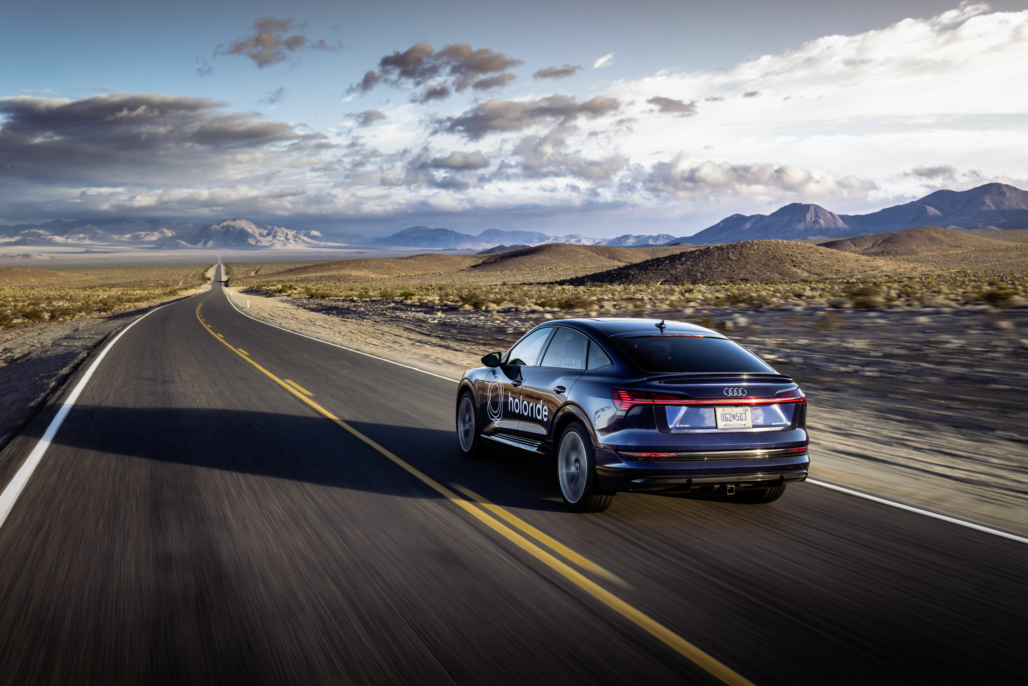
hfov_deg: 54.4
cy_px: 343
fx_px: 1000
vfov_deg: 37.9
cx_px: 514
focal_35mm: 35
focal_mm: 35
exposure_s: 1/40
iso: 200
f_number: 8
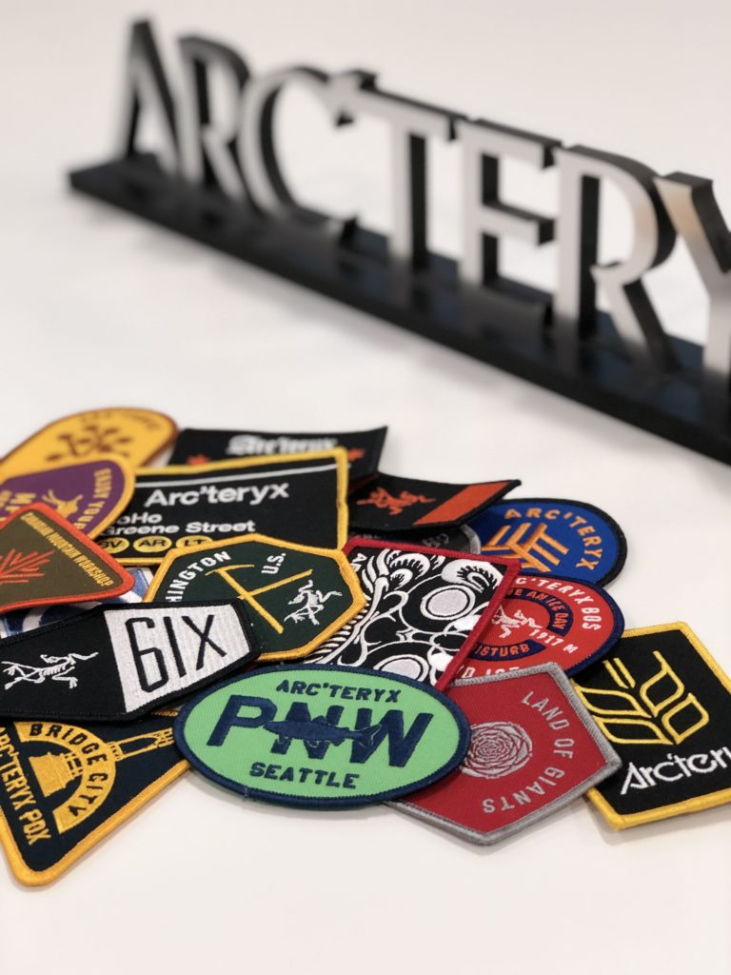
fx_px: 1605
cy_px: 488
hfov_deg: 25.7
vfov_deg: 33.8
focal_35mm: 57
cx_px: 366
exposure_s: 1/30
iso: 125
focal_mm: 6.6
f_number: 2.8
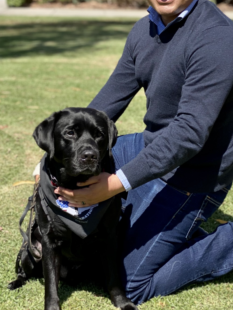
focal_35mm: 91
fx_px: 817
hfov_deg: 16.2
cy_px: 45
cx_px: 132
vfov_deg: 21.2
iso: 20
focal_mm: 6
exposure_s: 1/1115
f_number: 2
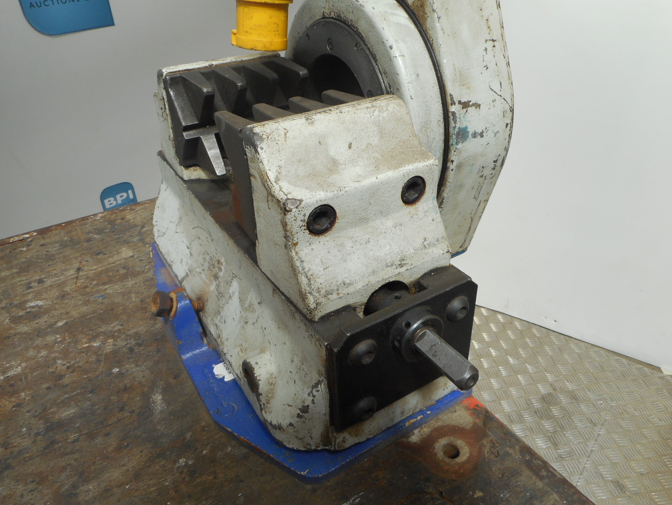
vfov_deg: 53.1
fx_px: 505
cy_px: 250
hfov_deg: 67.3
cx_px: 337
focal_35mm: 26
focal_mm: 4.5
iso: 80
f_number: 3.7
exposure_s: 1/80
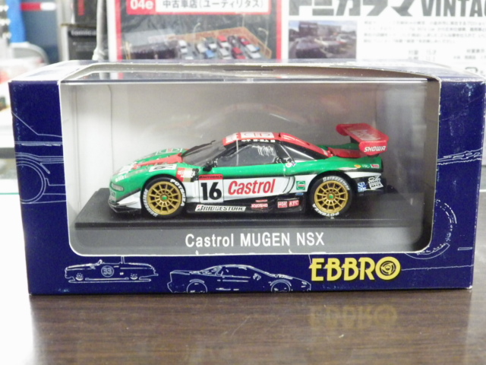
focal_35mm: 50
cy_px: 182
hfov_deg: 38.2
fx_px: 702
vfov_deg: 29.1
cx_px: 243
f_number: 3.8
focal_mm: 9
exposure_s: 1/25
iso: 1600
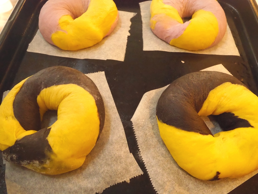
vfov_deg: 49.8
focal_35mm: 28
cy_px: 97
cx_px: 129
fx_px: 209
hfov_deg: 63.4
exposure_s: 1/15
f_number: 9
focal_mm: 14
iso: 3200
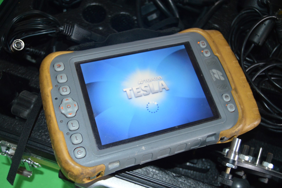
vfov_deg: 31.8
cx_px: 141
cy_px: 94
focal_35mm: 42
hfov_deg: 46.4
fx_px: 329
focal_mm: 28
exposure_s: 1/60
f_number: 4
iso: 900
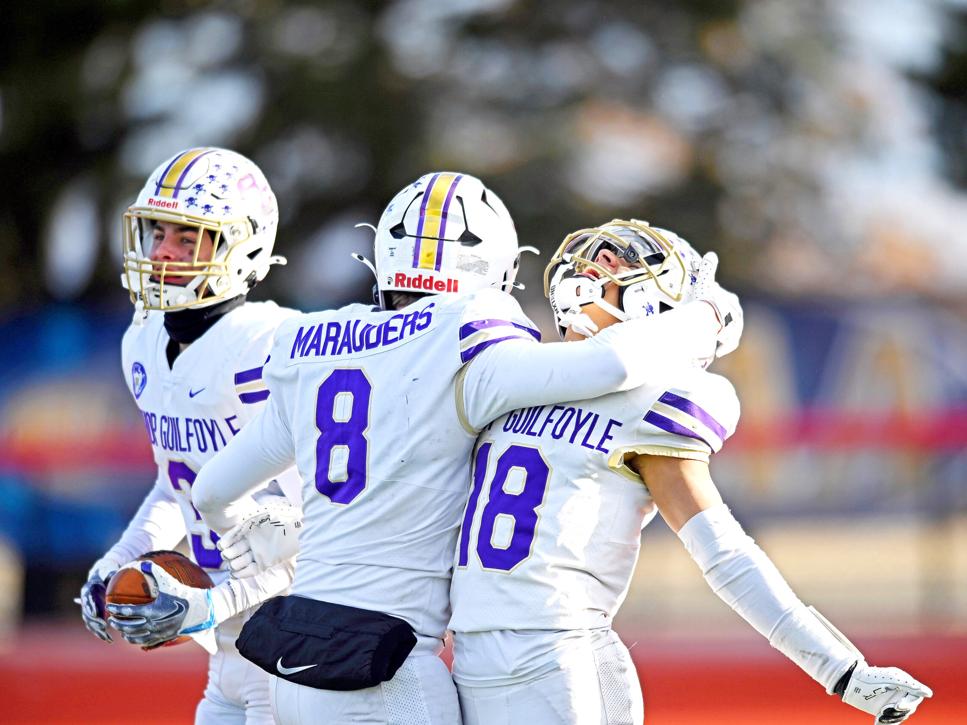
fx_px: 12123
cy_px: 363
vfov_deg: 3.4
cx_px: 514
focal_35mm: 434
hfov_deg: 4.6
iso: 250
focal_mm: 400
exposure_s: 1/2000
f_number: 4.5
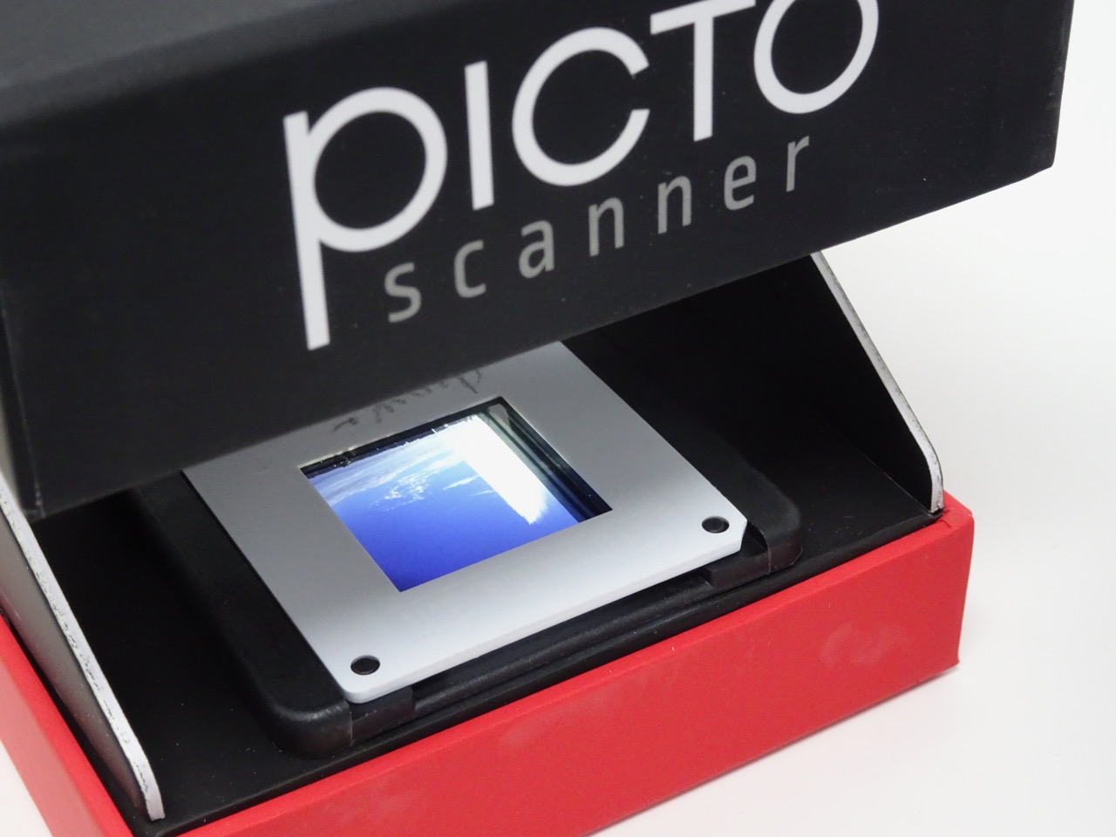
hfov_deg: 29.4
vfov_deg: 22.3
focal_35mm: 66
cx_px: 558
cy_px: 418
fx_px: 2128
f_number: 4.5
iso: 640
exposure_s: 1/80
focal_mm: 11.32
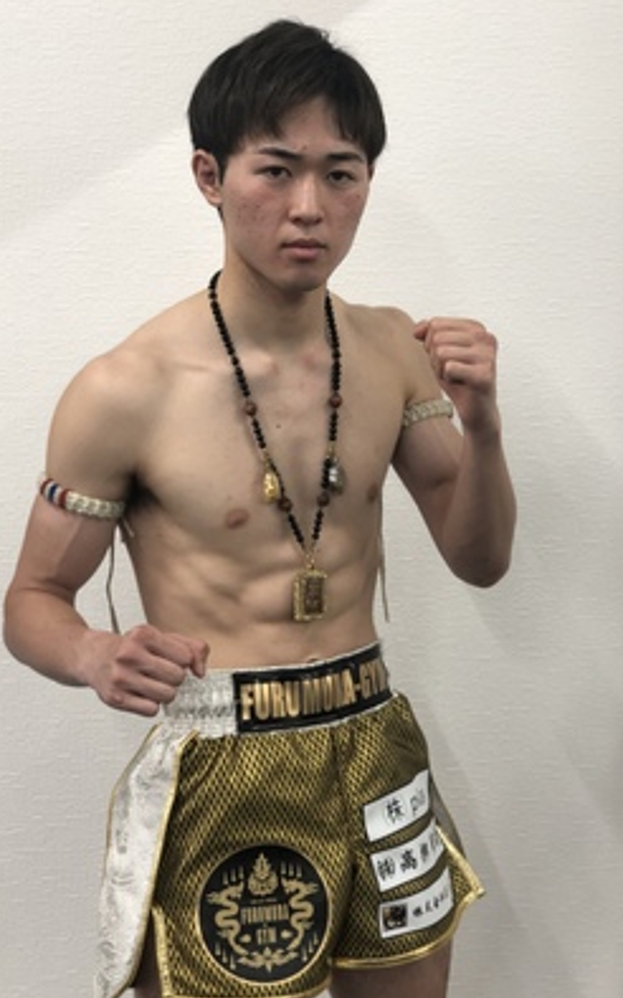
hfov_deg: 23.1
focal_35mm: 56
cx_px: 284
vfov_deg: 36.3
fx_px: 1522
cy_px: 499
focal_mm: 6
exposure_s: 1/60
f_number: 2.4
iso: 64
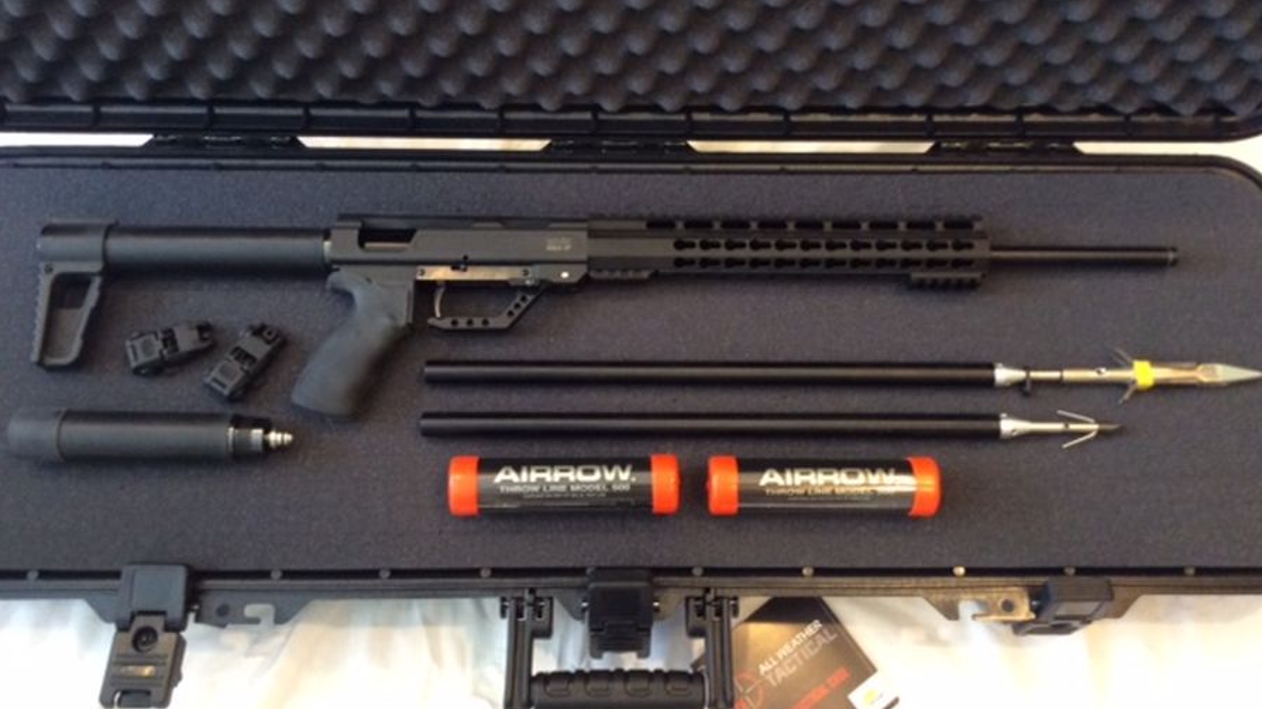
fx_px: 1171
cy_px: 295
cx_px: 633
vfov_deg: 33.6
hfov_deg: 56.6
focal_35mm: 35
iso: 160
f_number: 2.4
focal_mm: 3.3
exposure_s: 1/24
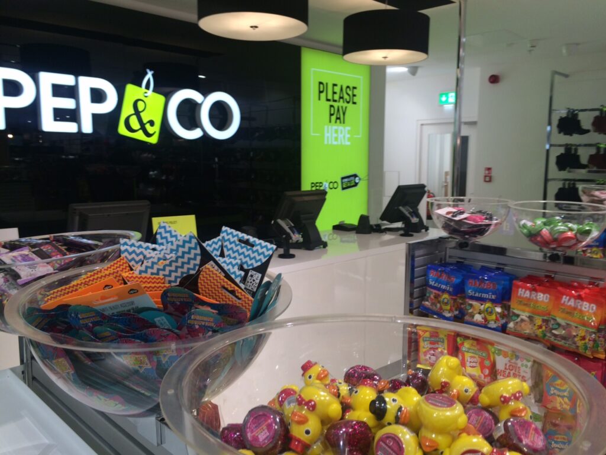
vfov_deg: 48.2
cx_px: 303
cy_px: 228
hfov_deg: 61.7
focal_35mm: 29
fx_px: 508
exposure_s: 1/50
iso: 40
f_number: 2.2
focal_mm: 4.15
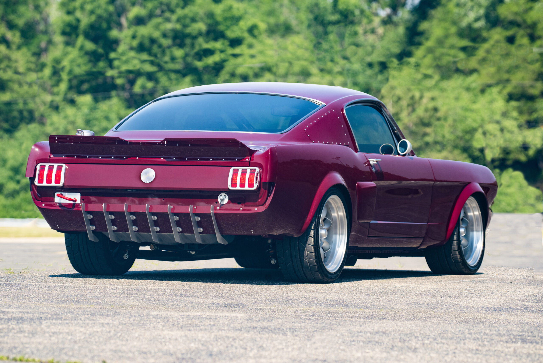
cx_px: 272
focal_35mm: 220
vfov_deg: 6.3
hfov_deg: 9.4
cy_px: 182
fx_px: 3319
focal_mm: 220
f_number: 5.6
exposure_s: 1/800
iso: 800
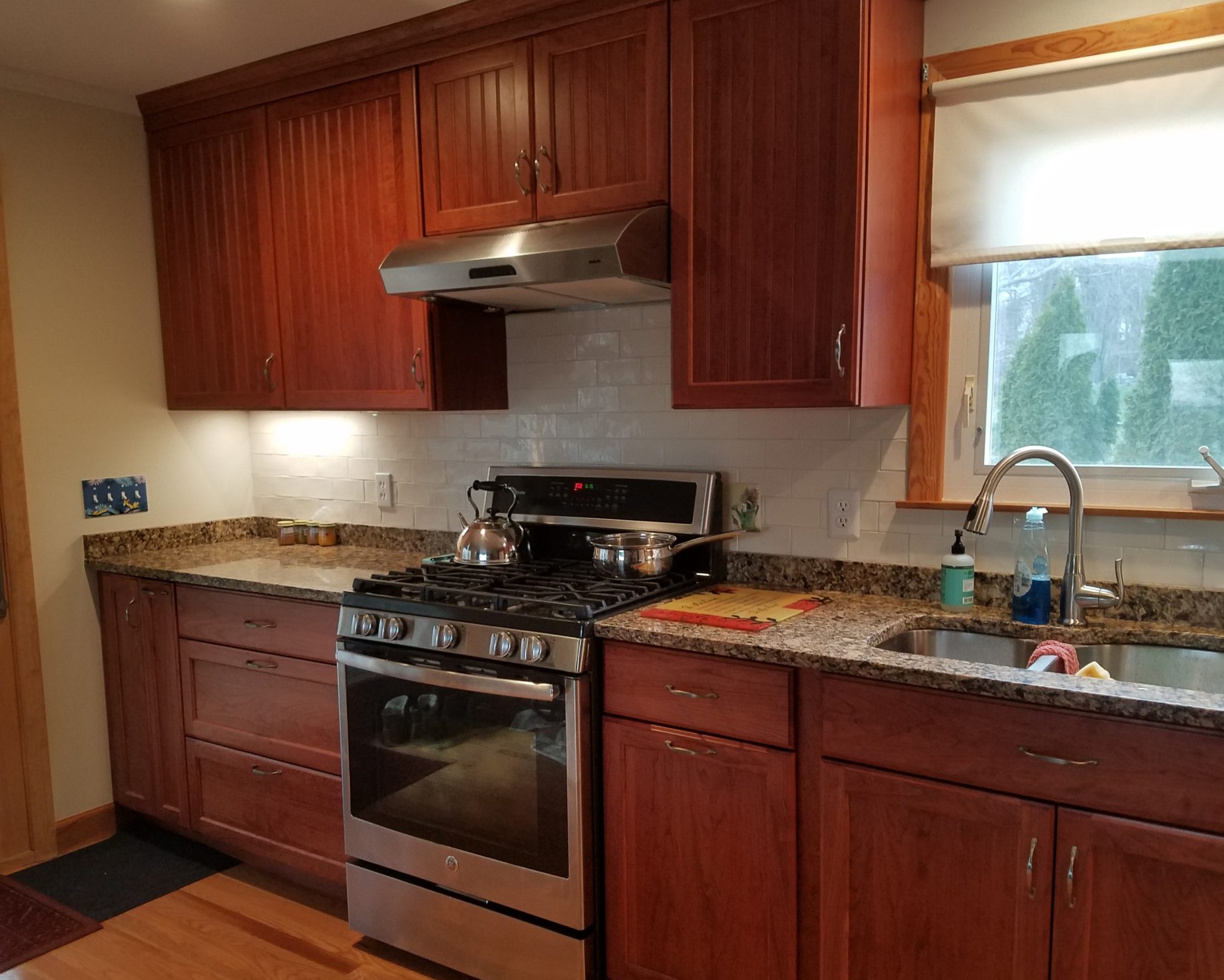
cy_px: 486
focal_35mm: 28
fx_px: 1014
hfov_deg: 62.2
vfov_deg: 51.5
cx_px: 603
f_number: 1.7
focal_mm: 4.2
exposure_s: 1/60
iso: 100
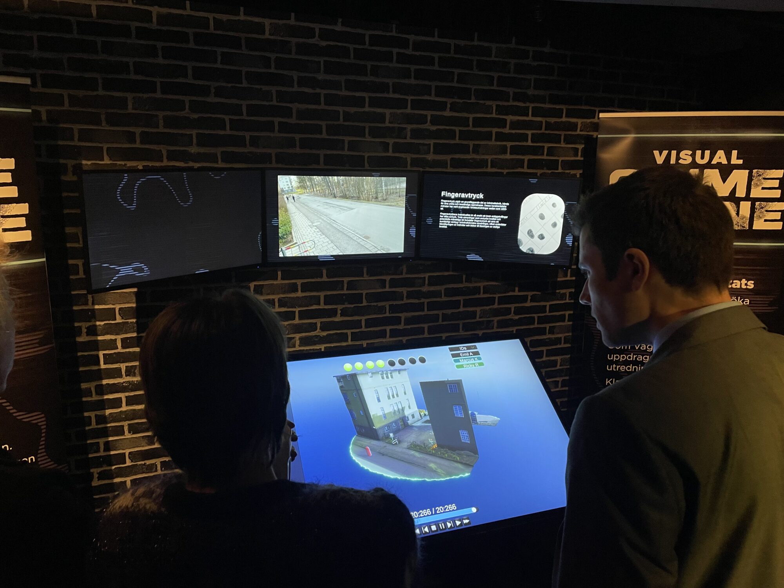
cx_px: 392
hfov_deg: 67.3
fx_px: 589
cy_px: 294
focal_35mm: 26
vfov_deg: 53.1
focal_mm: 4.2
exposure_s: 1/50
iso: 100
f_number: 1.6
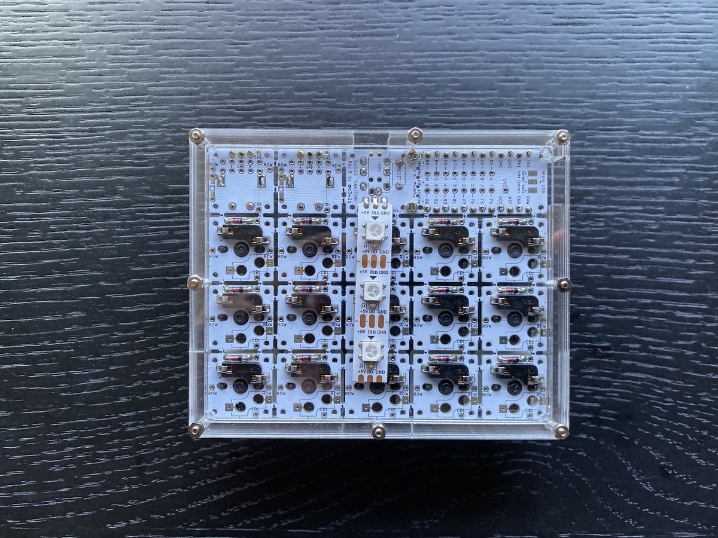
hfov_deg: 67.3
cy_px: 269
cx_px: 359
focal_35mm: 26
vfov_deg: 53.1
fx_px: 539
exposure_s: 1/60
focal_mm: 4.25
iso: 320
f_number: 1.8
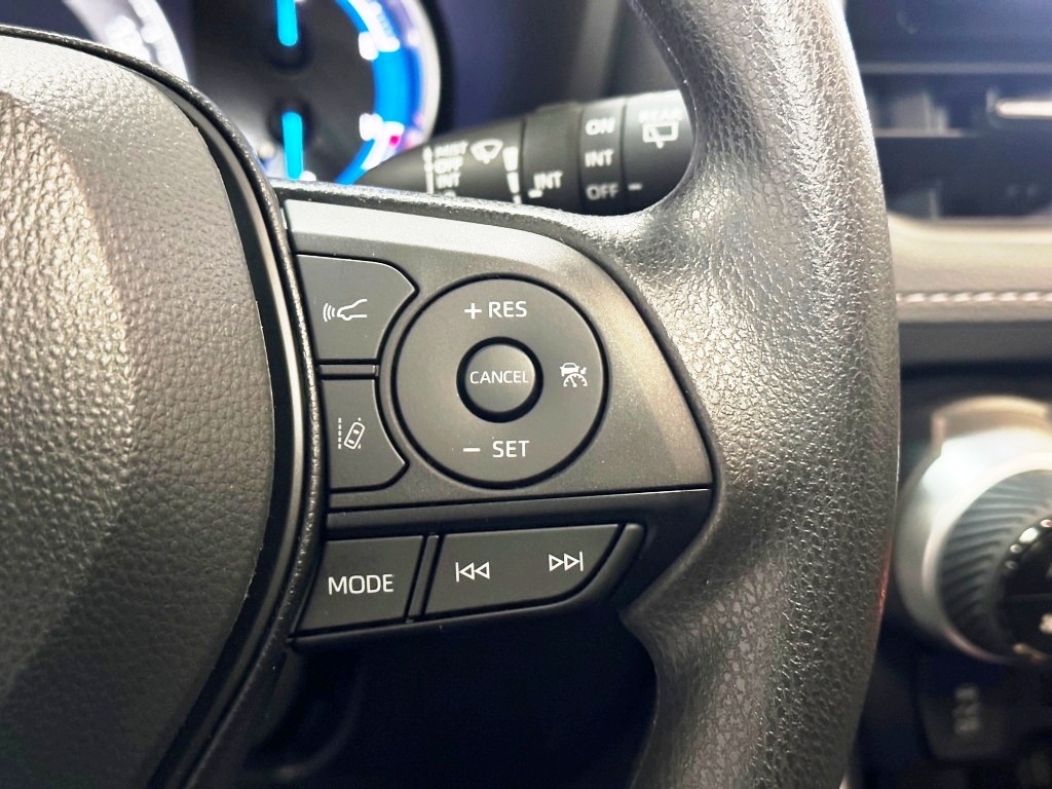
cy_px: 394
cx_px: 526
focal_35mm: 48
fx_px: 1459
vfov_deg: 30.3
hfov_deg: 39.7
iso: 640
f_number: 1.78
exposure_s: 1/24
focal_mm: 6.86
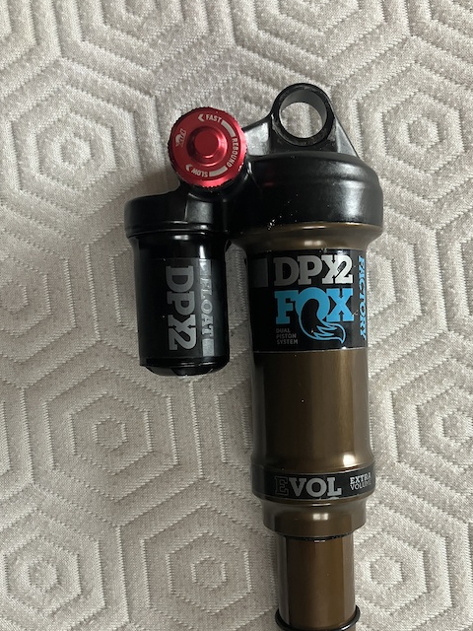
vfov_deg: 52.3
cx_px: 273
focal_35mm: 35
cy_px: 374
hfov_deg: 40.6
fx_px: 638
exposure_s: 1/60
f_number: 1.8
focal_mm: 3.99
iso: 100
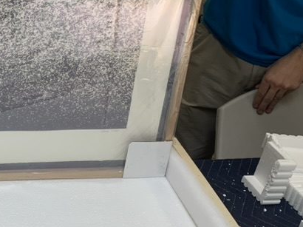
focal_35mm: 65
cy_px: 152
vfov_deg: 22.5
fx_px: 569
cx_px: -19
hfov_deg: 27.6
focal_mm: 4.25
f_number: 1.8
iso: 32
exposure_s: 1/122
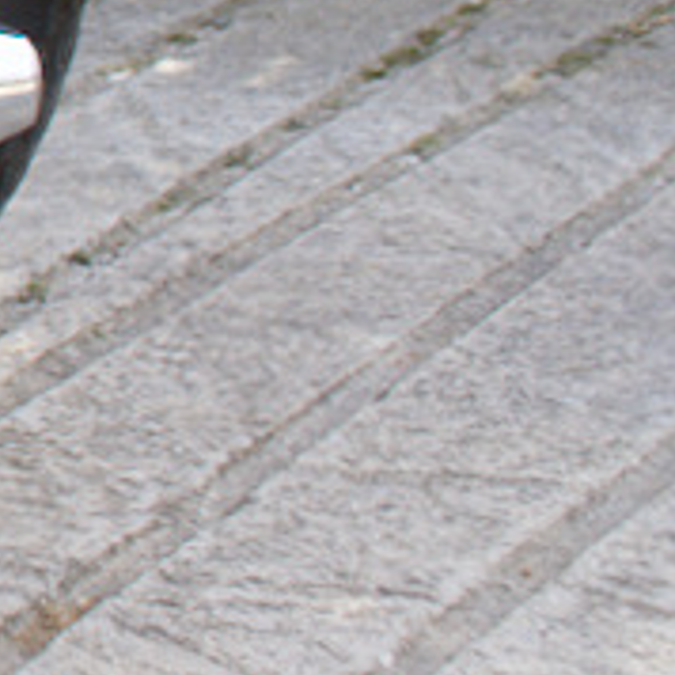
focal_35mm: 226
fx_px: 4986
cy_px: -531
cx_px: -1714
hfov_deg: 6.6
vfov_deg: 7.5
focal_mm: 37
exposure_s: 1/500
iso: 400
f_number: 4.5
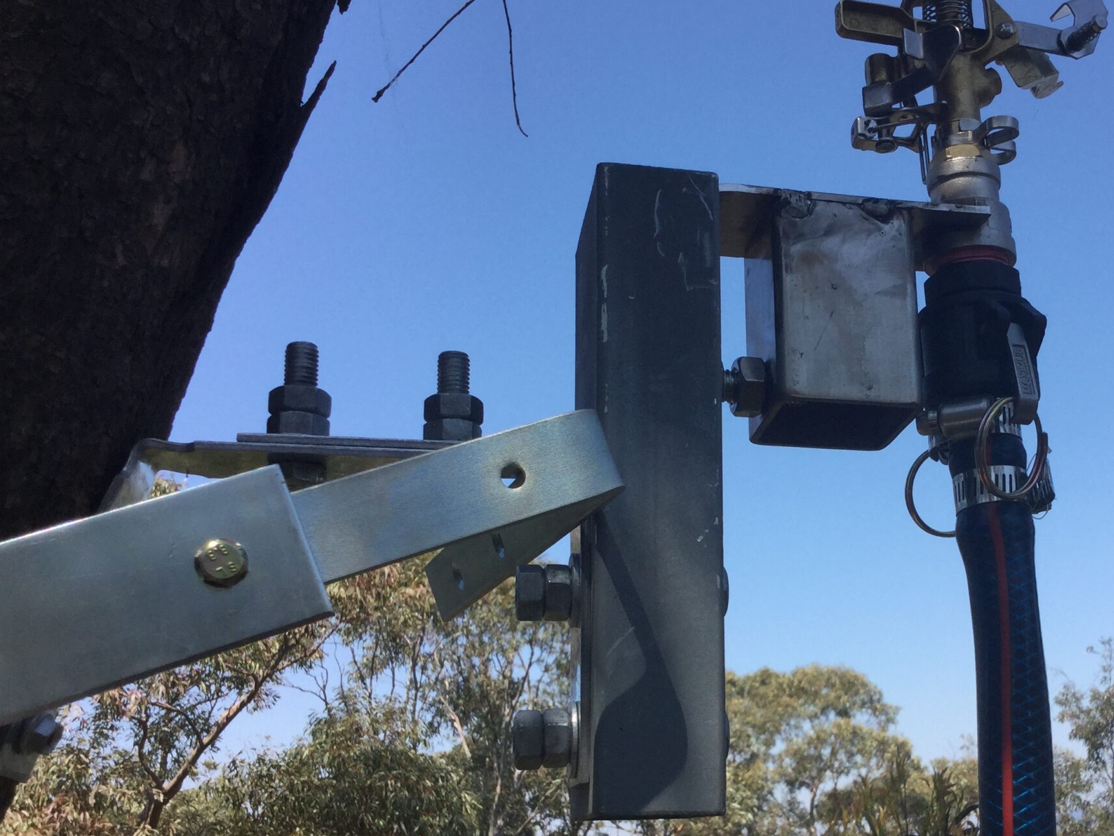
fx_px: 1480
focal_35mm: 46
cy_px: 529
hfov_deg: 40.3
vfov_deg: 31.4
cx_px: 808
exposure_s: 1/895
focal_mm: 3.3
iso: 25
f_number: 2.4
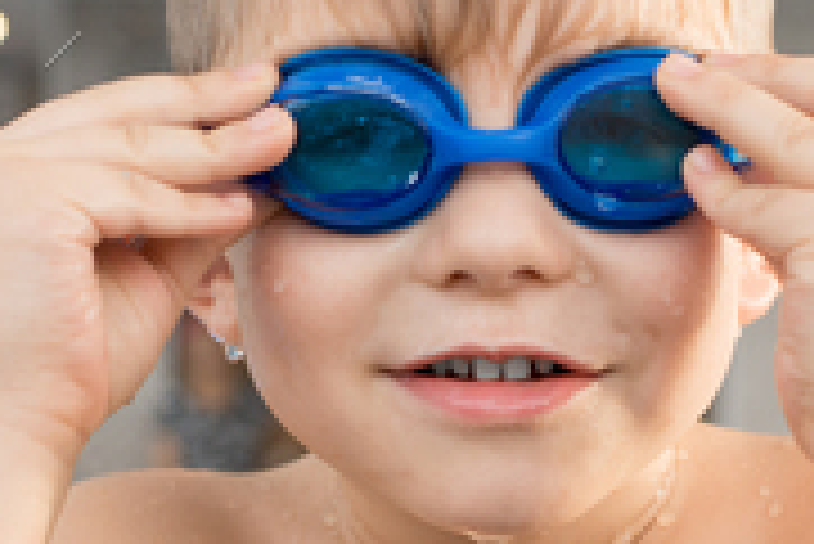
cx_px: 445
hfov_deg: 17.9
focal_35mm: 114
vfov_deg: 11.9
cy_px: 528
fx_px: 2580
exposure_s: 1/200
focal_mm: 35
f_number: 4
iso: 800
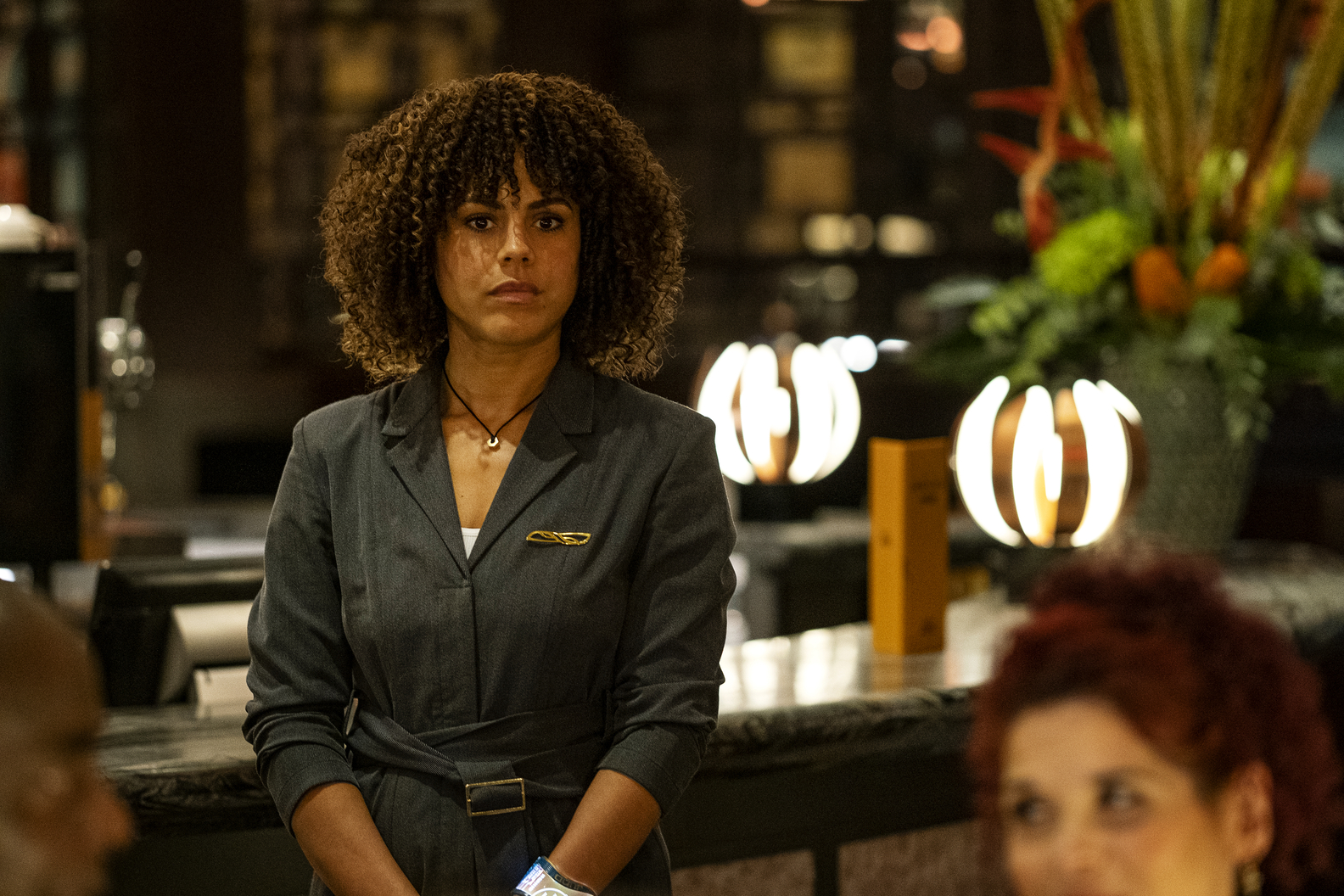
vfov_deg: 10.2
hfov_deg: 15.2
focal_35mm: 135
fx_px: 5040
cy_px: 448
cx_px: 672
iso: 3200
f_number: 2
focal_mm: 90
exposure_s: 1/250
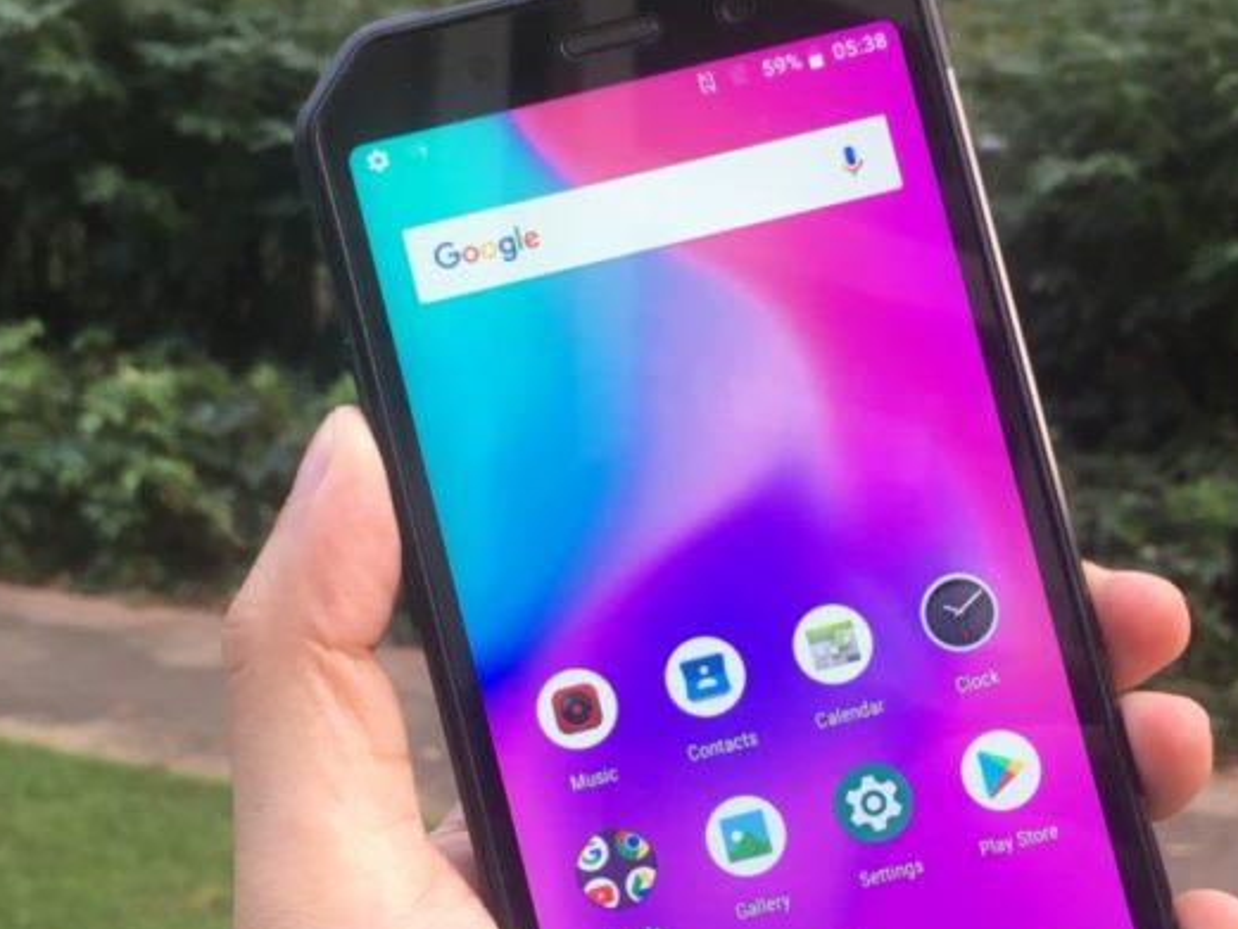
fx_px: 2039
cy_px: 623
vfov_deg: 25.5
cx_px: 696
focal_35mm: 57
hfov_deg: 33.7
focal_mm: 4.15
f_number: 2.2
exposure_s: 1/40
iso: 25
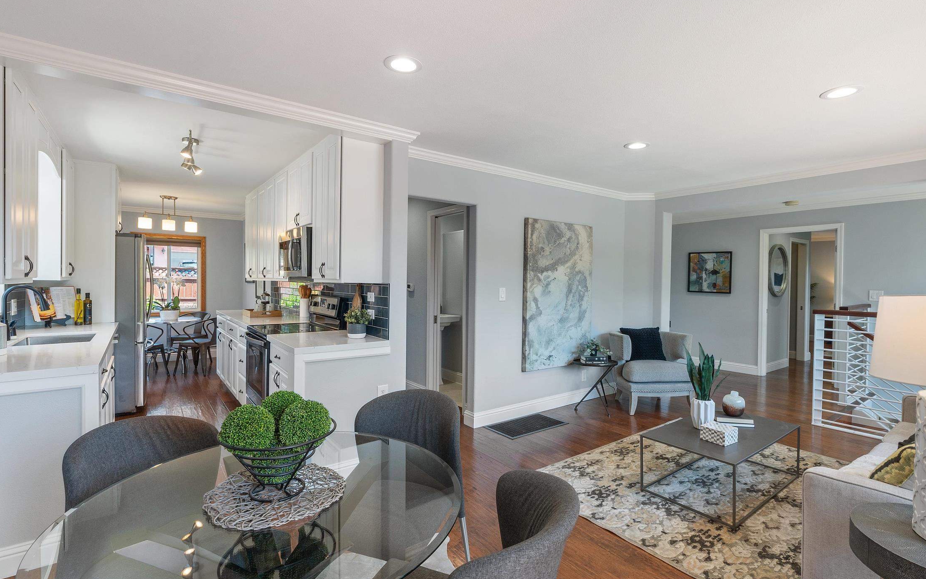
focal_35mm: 17
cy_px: 289
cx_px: 468
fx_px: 429
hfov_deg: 94.4
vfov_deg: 68.0
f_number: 9
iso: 125
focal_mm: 12
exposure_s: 1/6
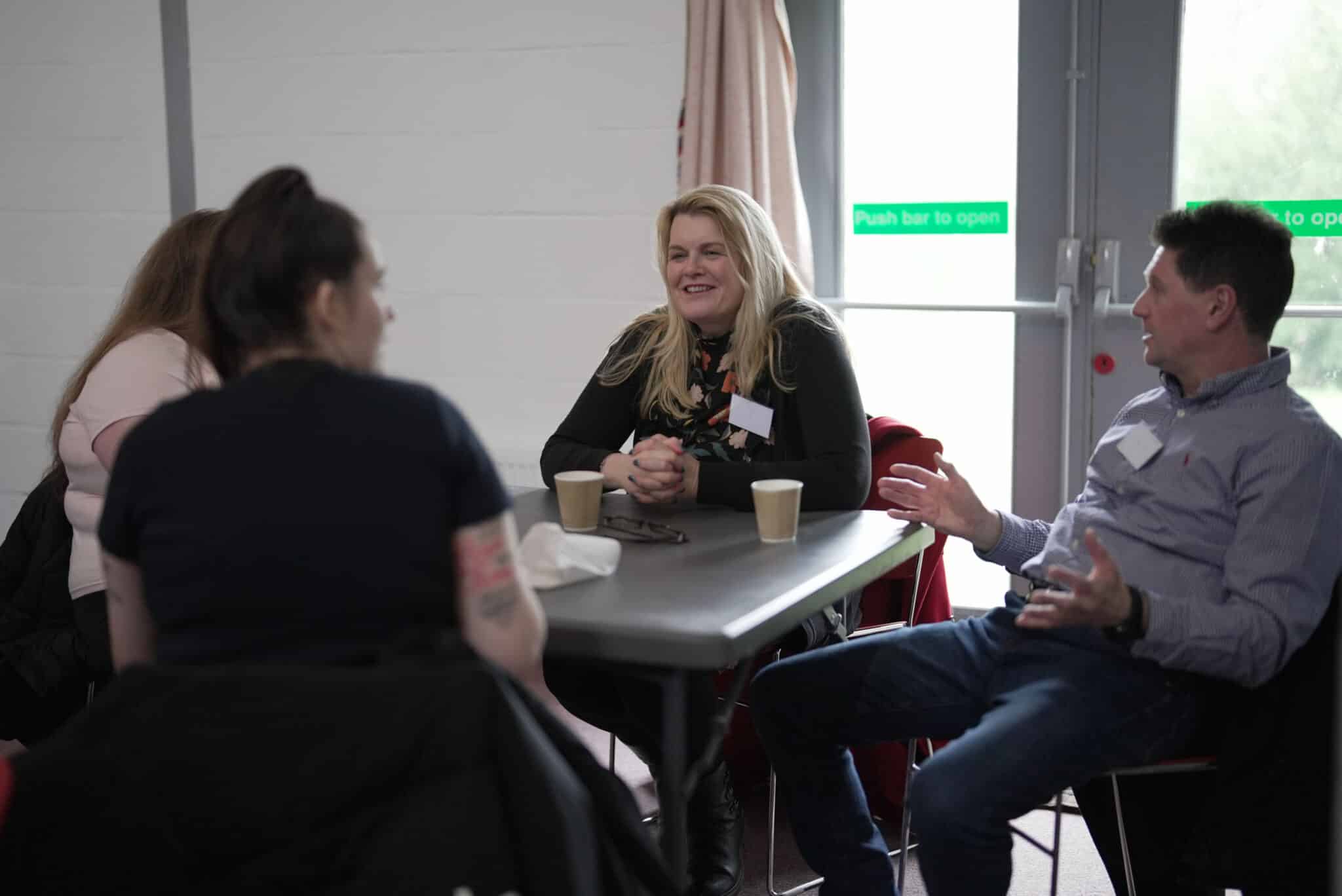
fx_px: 1865
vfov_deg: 27.0
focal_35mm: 50
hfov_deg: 39.6
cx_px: 671
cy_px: 448
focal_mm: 50
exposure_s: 1/320
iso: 800
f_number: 1.2
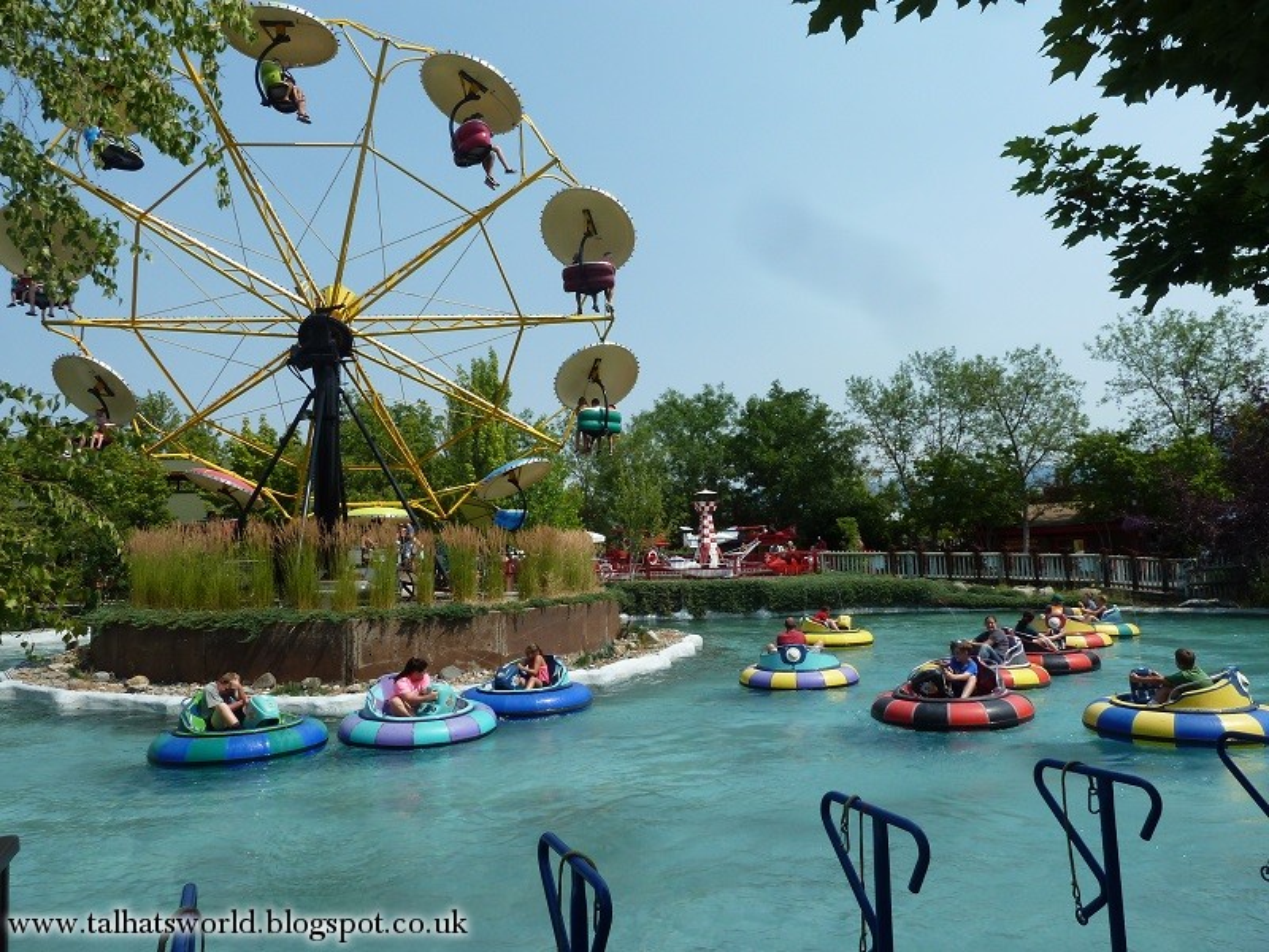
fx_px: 916
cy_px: 476
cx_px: 634
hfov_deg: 69.4
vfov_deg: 54.9
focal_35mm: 25
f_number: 5
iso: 80
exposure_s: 1/400
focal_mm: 4.1
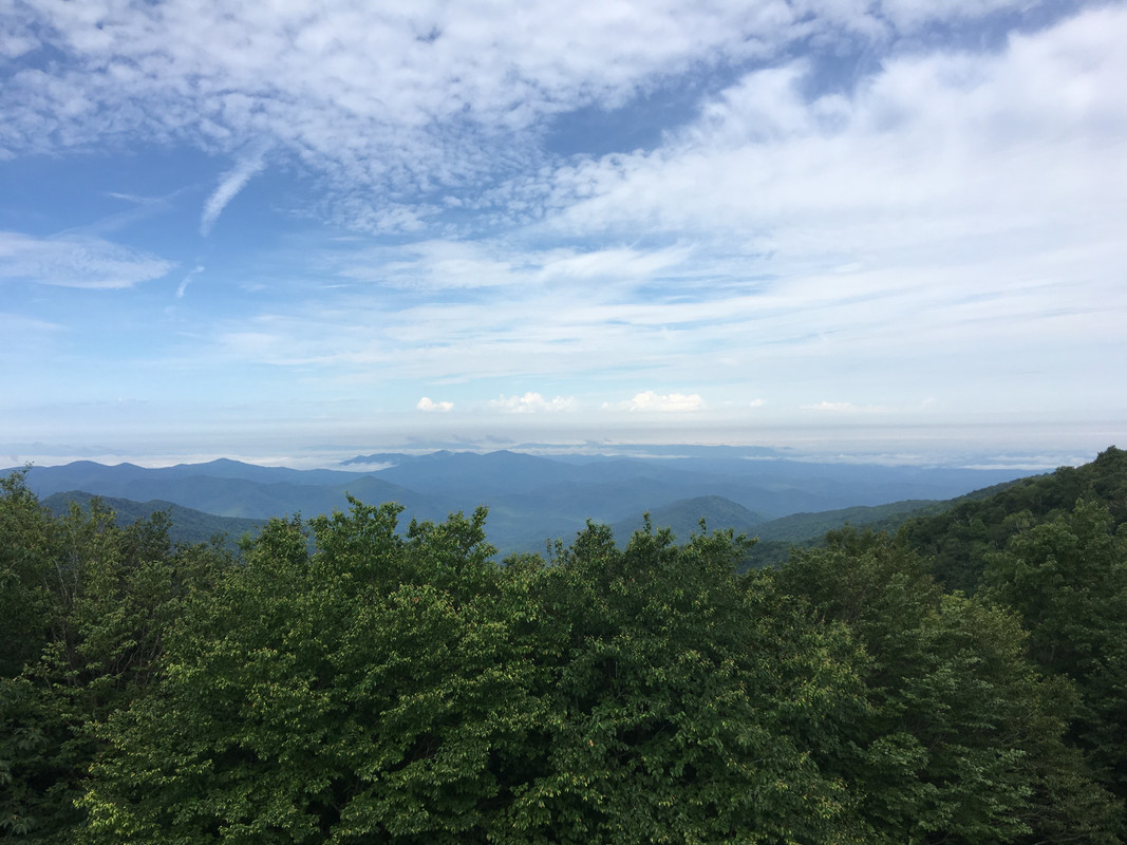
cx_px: 564
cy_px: 422
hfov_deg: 61.7
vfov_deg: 48.2
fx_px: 944
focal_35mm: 29
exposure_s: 1/1789
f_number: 2.2
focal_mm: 4.15
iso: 25
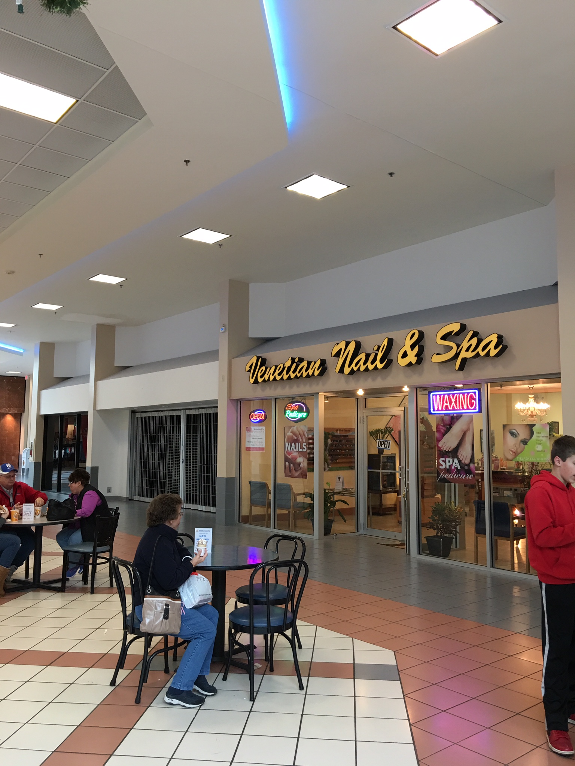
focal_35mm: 29
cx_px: 288
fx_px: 642
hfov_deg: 48.2
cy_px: 383
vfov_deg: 61.7
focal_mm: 4.15
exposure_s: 1/15
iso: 32
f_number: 2.2
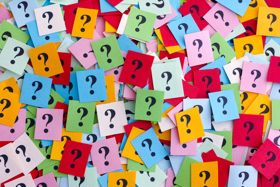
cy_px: 94
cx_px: 140
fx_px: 583
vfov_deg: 18.2
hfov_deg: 27.0
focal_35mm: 75
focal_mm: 50
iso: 100
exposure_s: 3.2
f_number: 10
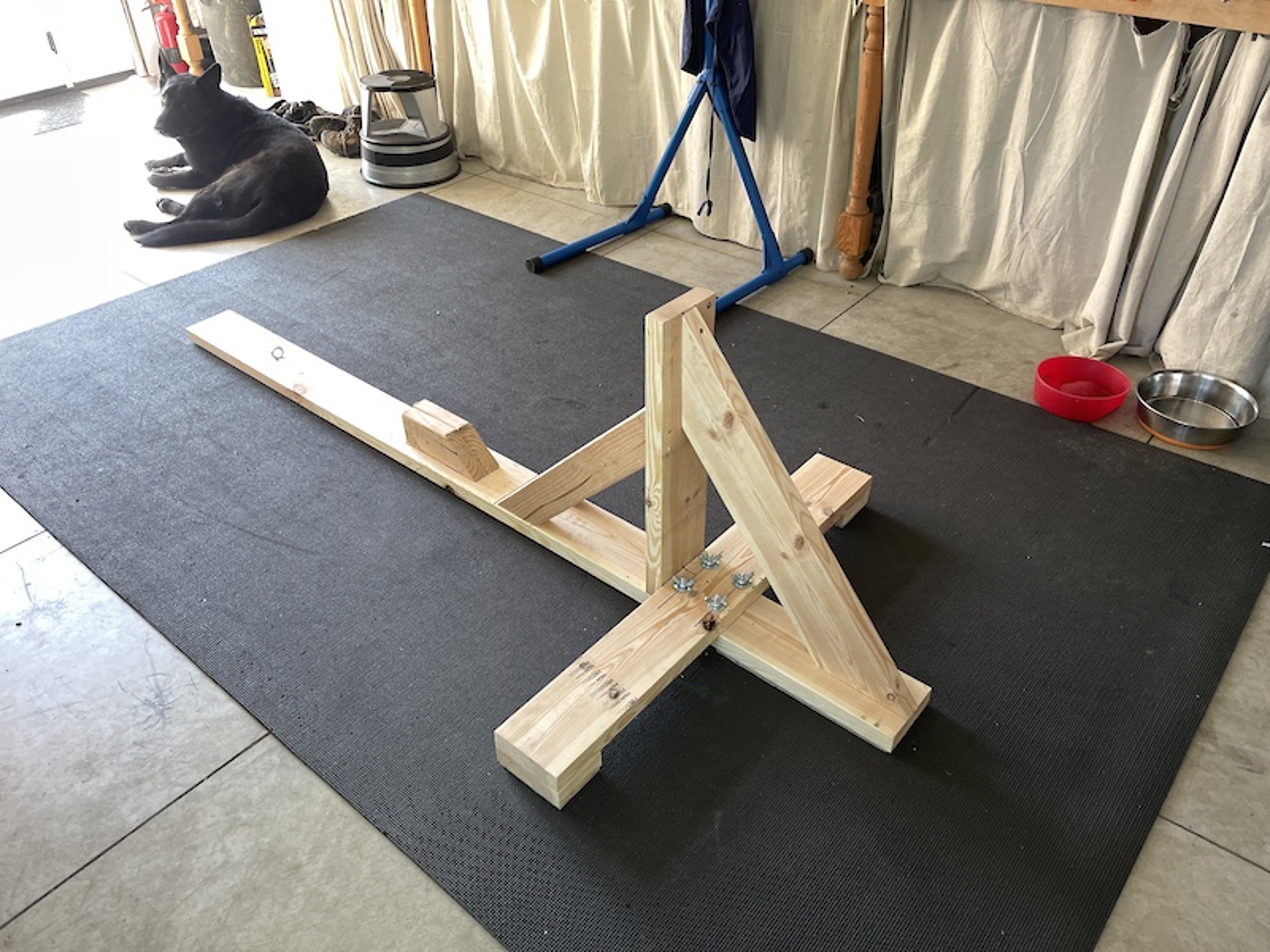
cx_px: 635
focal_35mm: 26
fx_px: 954
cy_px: 476
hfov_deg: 67.3
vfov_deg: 53.1
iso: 100
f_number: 1.6
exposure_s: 1/60
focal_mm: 4.2
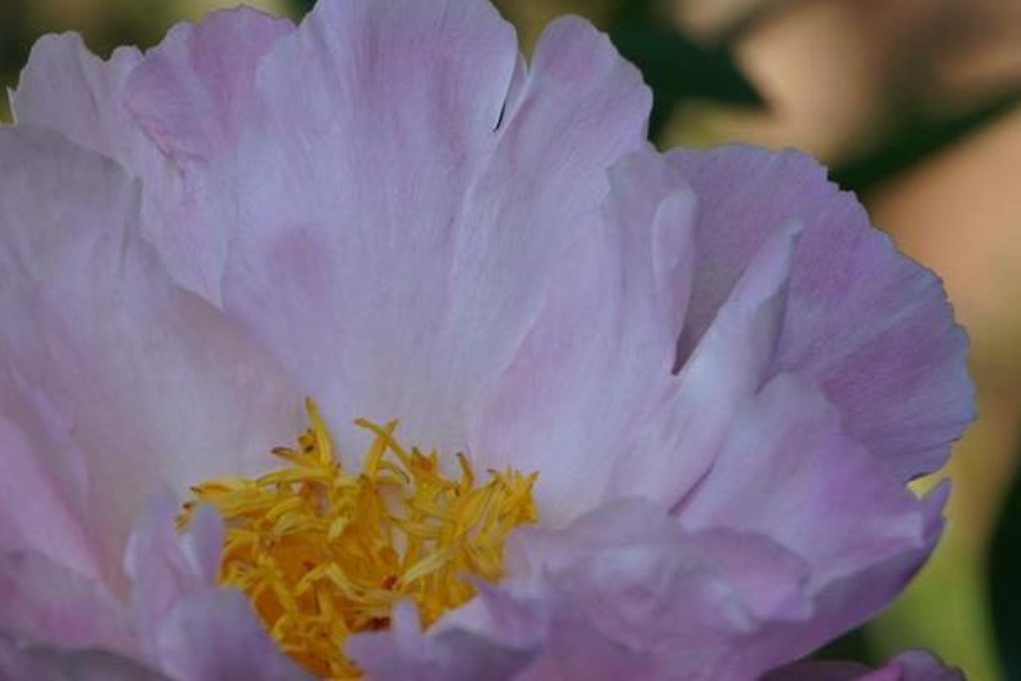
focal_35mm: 515
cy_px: 411
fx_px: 14605
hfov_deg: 4.0
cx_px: 427
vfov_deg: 2.7
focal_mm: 210
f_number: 6.3
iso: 250
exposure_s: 1/400
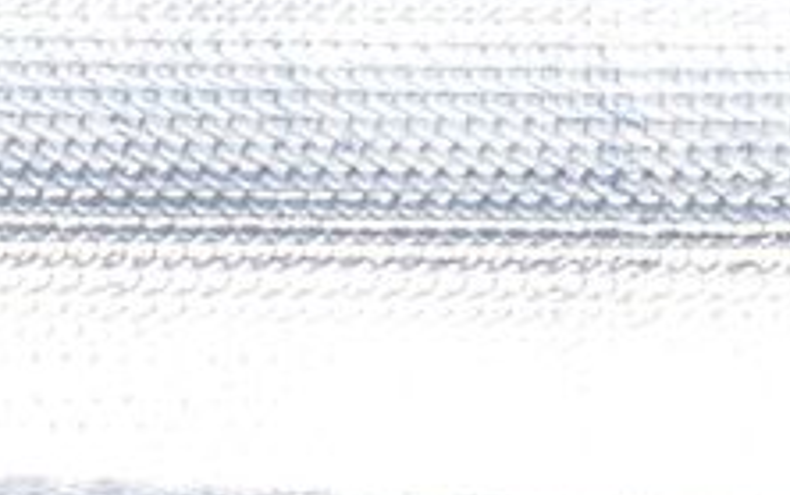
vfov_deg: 3.1
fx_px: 9267
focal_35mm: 430
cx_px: 562
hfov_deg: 4.9
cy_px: 370
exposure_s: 1/500
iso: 100
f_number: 9
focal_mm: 65
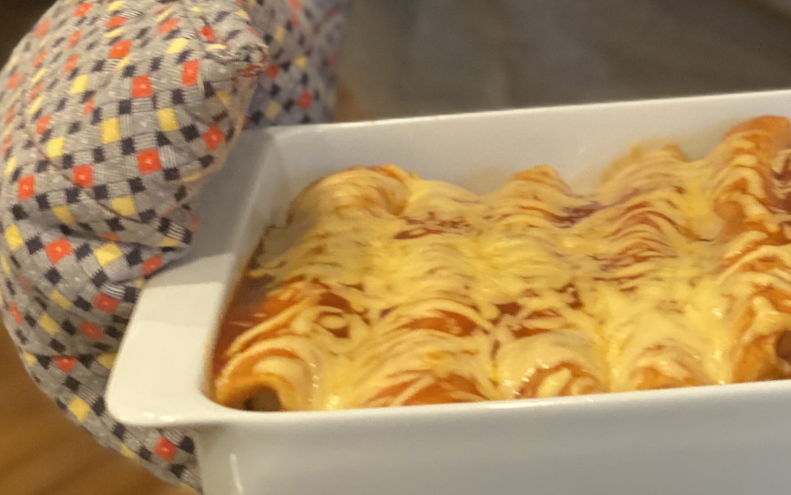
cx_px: 582
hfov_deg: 20.3
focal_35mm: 102
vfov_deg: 12.7
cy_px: 59
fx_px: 2199
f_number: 2
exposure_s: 1/40
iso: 320
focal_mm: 6
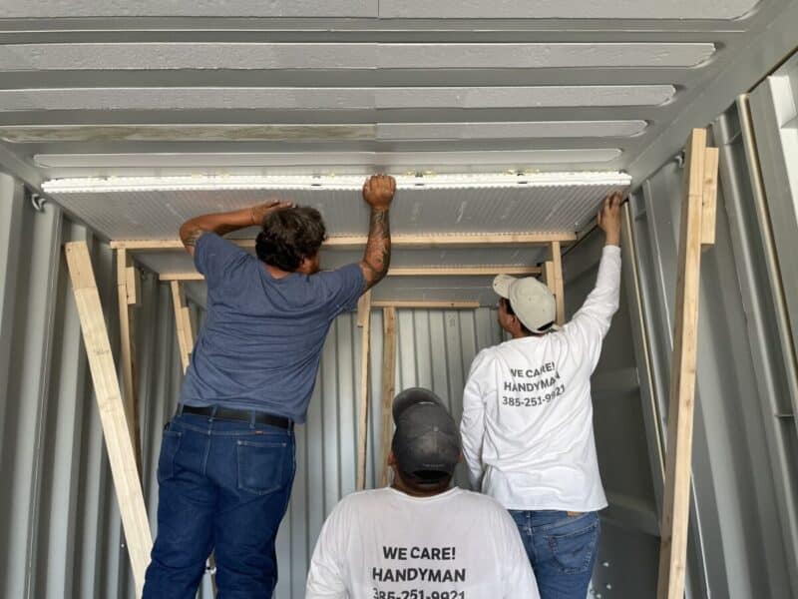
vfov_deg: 53.1
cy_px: 300
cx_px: 399
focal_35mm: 26
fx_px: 599
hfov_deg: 67.3
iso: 125
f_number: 1.6
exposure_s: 1/121
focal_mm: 4.2
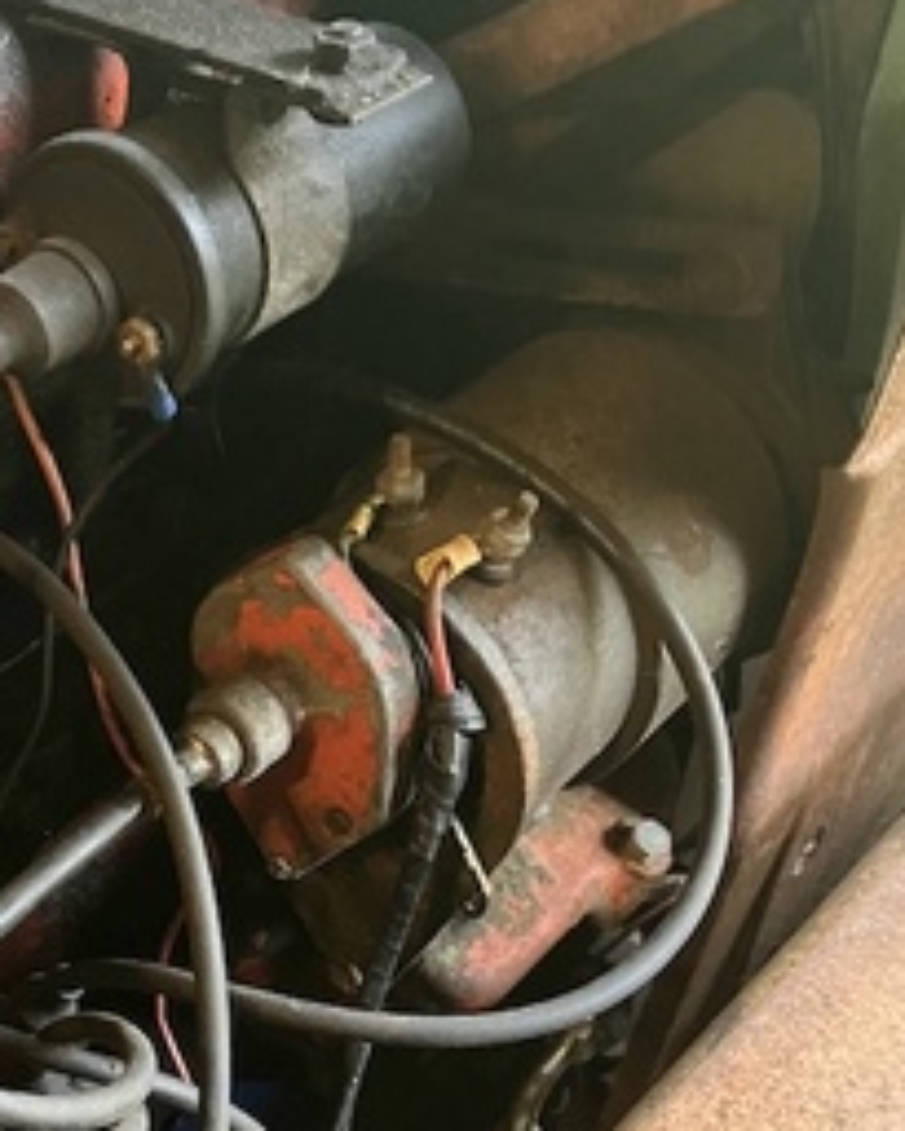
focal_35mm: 55
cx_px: 64
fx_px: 1840
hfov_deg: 26.6
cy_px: 822
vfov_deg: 33.6
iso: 500
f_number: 1.8
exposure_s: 1/30
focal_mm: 3.99
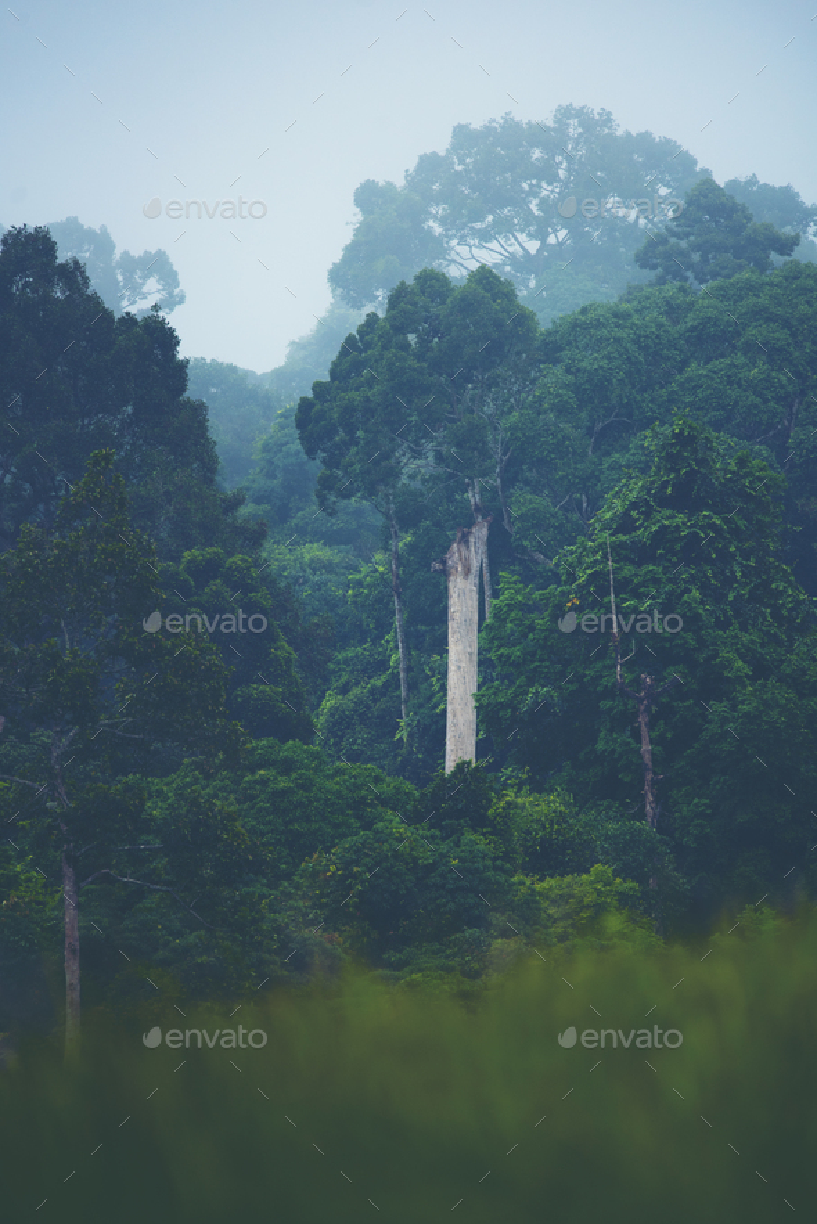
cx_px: 408
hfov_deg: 4.6
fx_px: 10204
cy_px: 612
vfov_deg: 6.9
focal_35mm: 300
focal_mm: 300
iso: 320
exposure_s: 1/640
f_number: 4
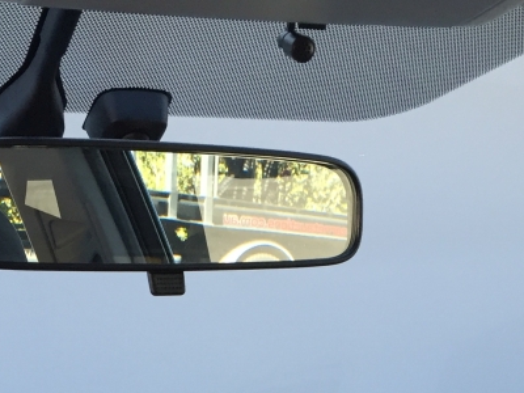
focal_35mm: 87
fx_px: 1317
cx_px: 274
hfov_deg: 22.5
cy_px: 548
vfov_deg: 15.9
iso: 32
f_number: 2.2
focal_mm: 4.15
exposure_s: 1/33
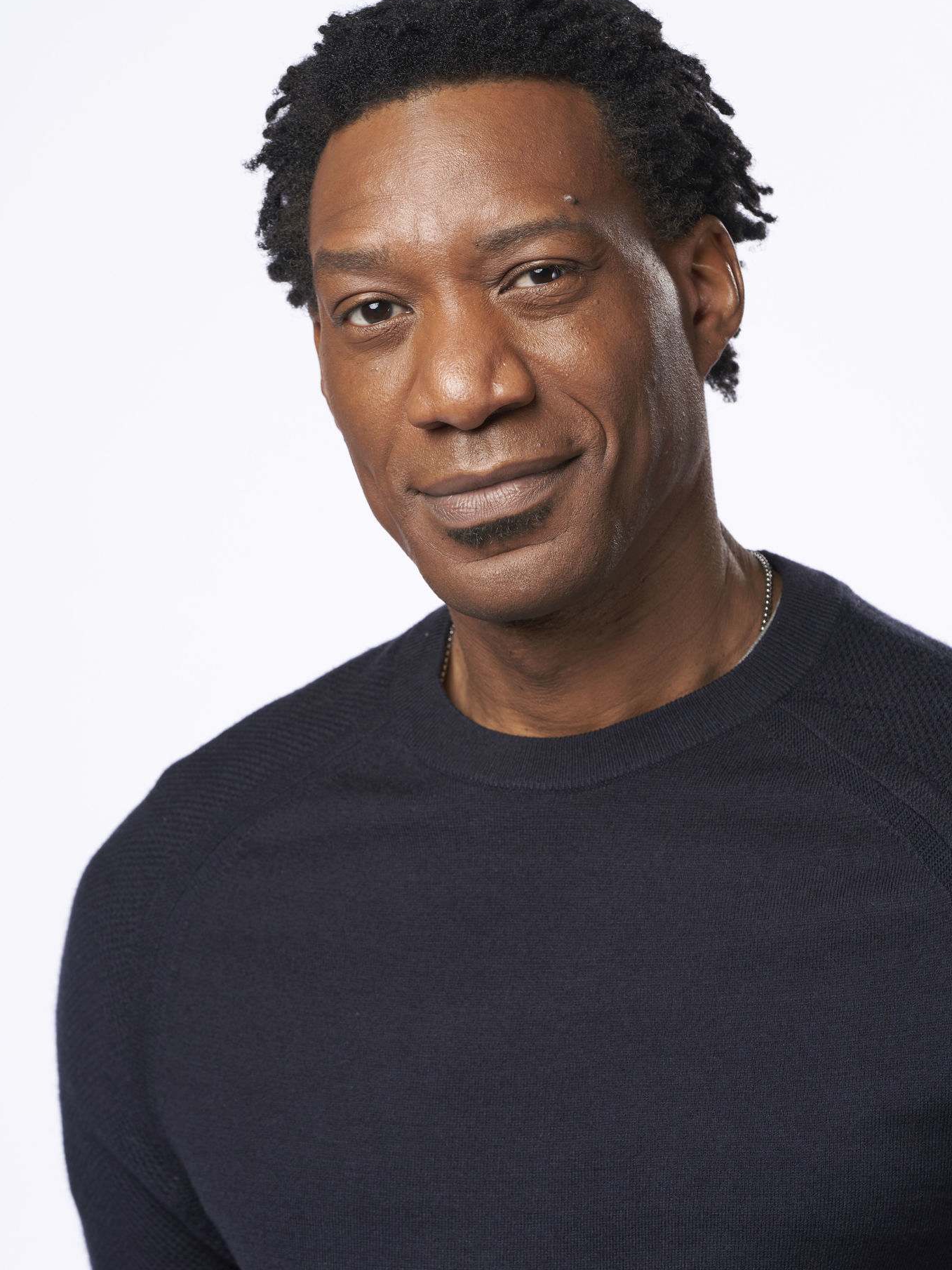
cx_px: 477
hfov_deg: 7.1
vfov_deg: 9.5
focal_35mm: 209
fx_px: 7663
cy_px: 630
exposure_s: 1/160
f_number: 10
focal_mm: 192
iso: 100
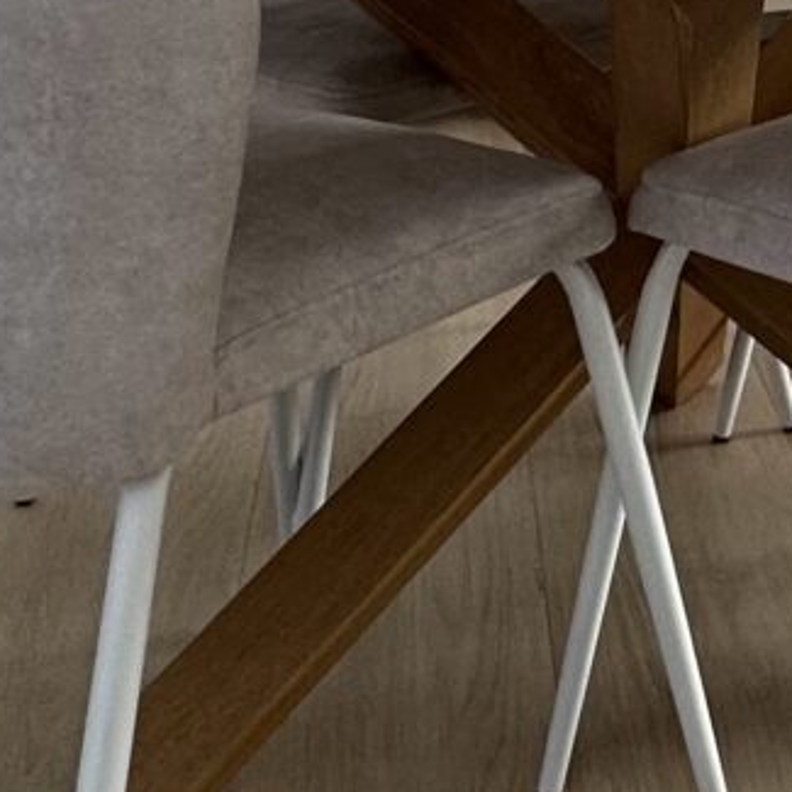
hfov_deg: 20.1
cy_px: -426
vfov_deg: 20.1
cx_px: 1216
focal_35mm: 73
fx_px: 1890
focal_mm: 2.22
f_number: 2.2
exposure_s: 1/99
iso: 64
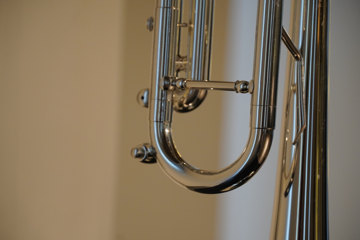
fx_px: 1395
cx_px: 180
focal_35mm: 140
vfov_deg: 9.8
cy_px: 120
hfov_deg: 14.7
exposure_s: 1/160
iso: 1250
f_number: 5.6
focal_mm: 93
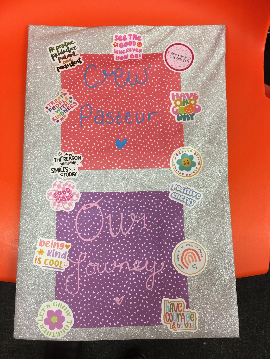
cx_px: 135
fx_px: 302
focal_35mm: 29
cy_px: 180
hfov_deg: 48.2
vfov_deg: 61.7
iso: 100
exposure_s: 1/33
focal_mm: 4.15
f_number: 2.2
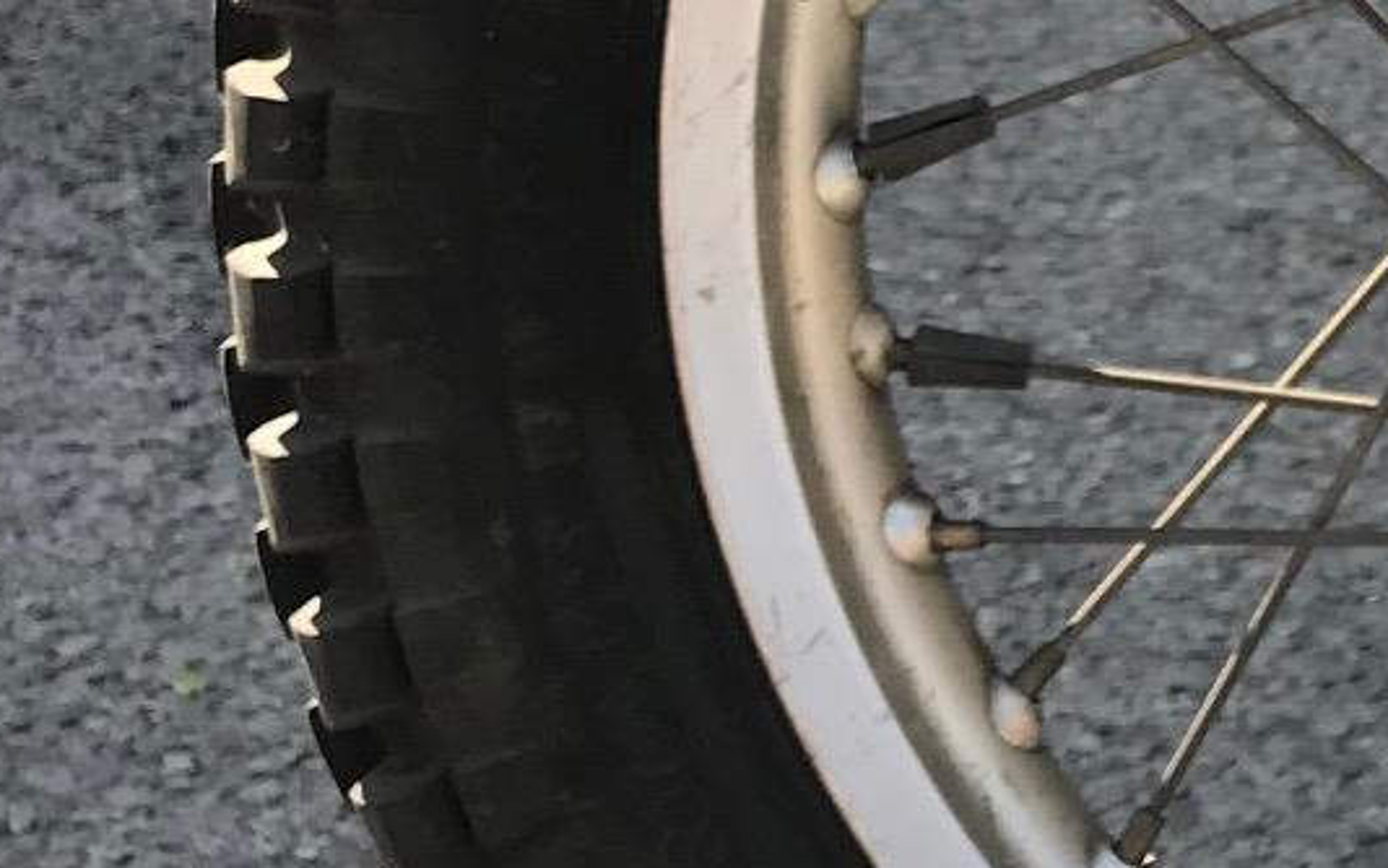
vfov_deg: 11.4
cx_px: 2124
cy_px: -218
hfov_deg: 16.8
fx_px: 4238
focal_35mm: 112
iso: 20
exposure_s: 1/544
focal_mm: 3.99
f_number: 1.8
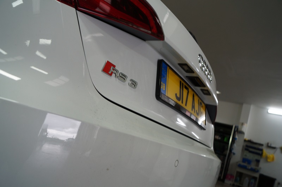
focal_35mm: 27
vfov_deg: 47.8
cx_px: 141
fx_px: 211
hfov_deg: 67.5
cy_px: 94
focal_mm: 18
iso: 250
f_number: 4
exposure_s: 1/160
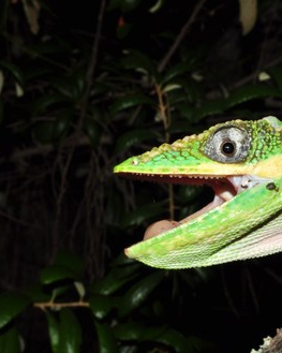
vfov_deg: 20.4
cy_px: 176
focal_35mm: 94
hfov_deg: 16.1
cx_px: 264
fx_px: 981
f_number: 32
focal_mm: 44
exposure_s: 1/100
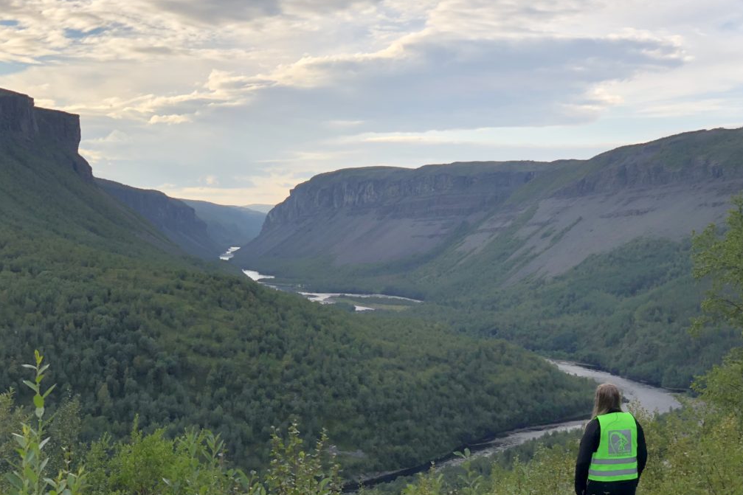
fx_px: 1135
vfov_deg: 24.6
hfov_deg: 36.3
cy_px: 278
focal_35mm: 55
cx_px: 376
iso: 16
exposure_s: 1/510
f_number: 2.4
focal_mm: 6
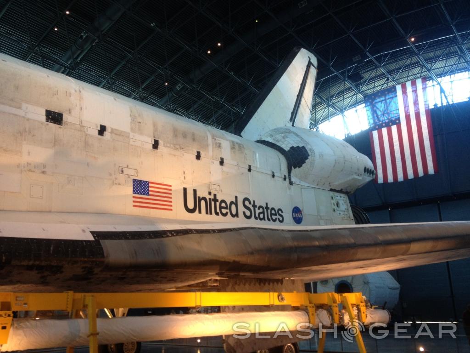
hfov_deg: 52.6
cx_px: 235
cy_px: 176
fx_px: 475
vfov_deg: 40.7
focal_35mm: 35
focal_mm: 4.28
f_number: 2.4
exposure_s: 1/20
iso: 100
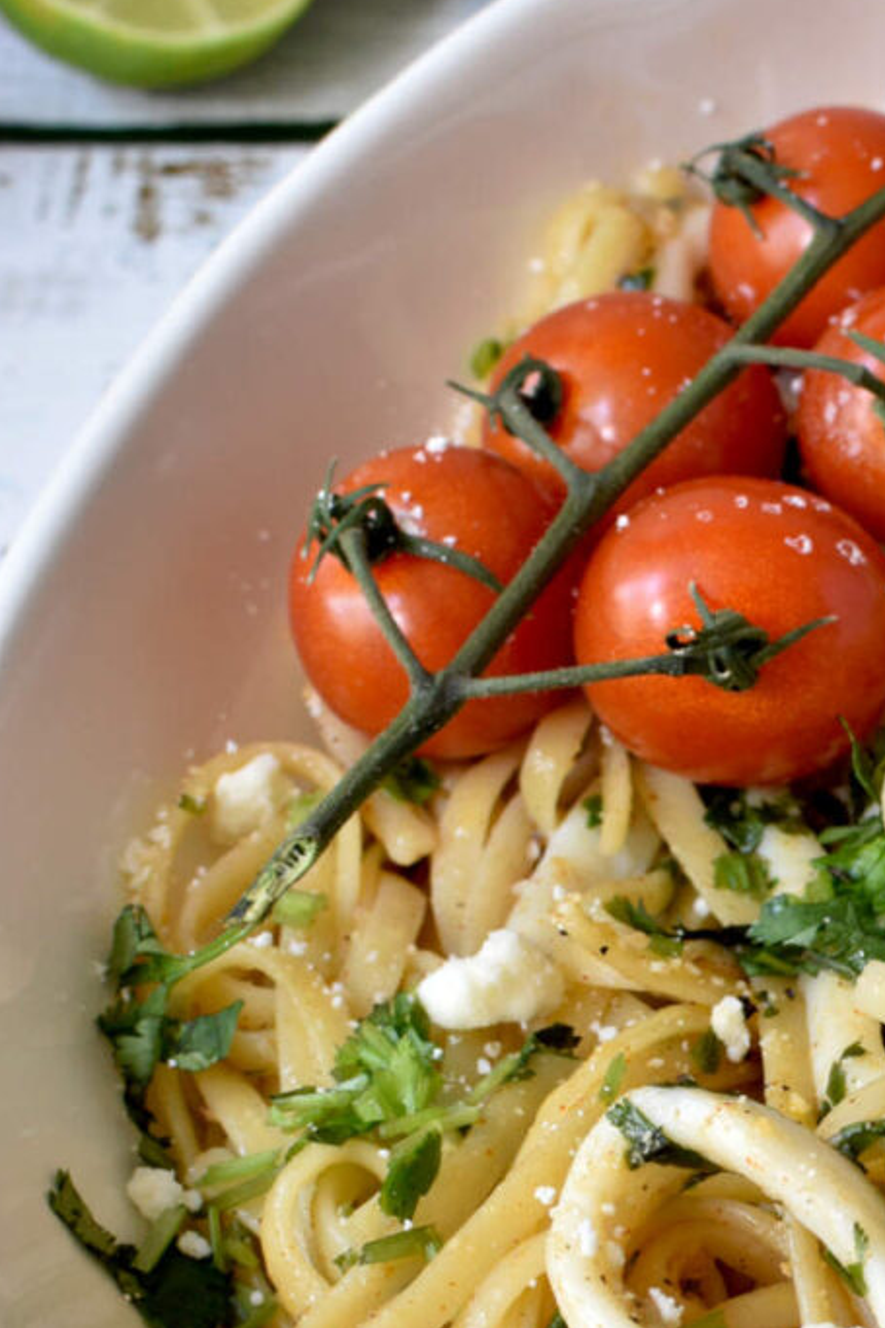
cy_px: 1060
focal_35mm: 118
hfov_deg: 11.4
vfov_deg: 17.2
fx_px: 4358
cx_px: 941
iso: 640
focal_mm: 35
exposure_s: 1/40
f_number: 6.3
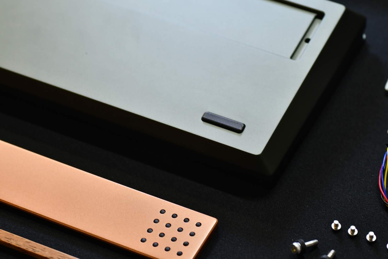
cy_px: 130
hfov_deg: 15.2
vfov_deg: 10.2
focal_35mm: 135
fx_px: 1455
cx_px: 194
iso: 900
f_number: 5.6
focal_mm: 90
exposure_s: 1/100
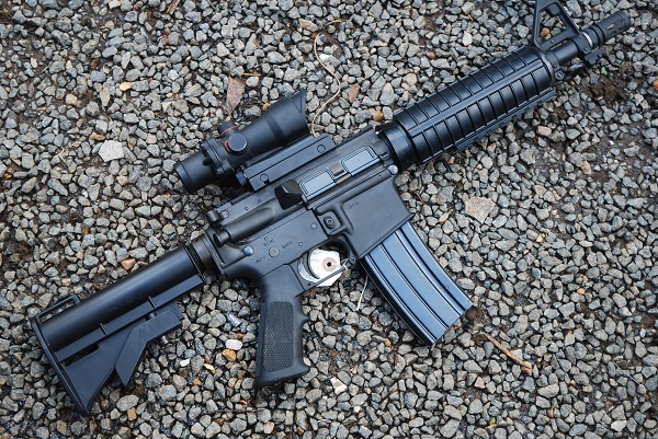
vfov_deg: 22.7
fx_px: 1097
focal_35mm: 60
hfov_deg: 33.4
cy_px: 220
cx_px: 329
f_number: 4.5
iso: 200
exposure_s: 1/80
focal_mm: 40
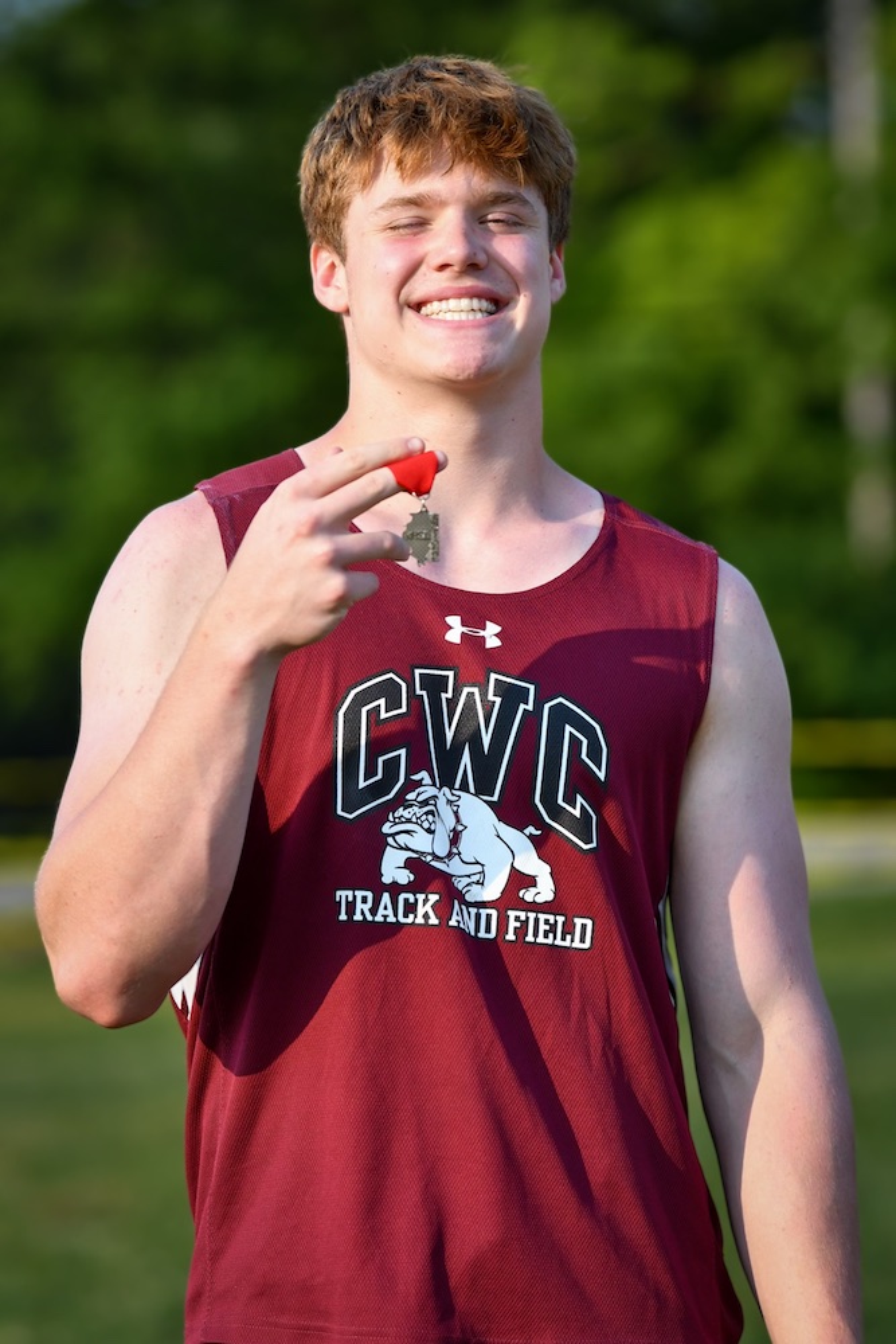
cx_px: 448
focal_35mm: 180
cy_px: 672
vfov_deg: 11.4
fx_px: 6717
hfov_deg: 7.6
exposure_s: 1/4000
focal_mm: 120
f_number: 2.8
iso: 360
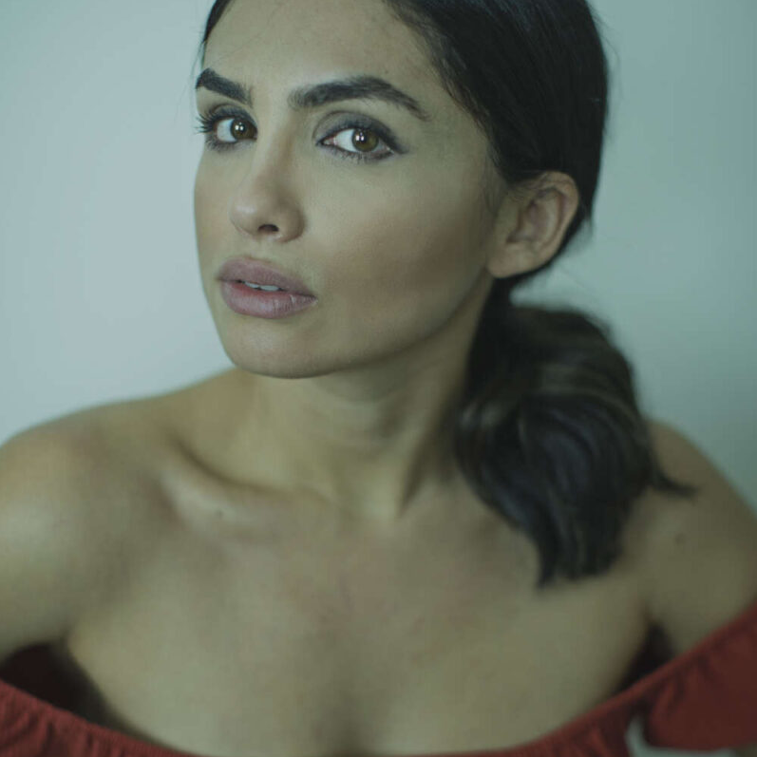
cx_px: 379
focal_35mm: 64
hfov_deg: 26.9
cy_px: 402
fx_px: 1583
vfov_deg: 26.9
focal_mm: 50
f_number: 1.8
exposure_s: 1/160
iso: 200
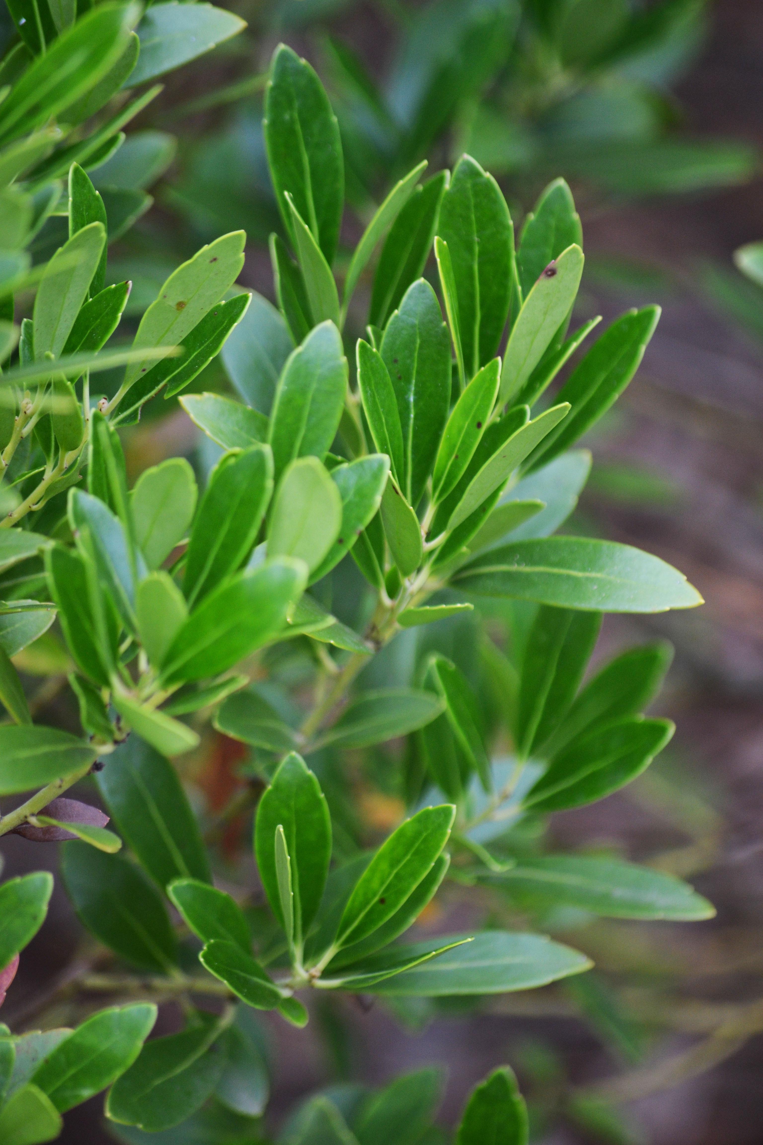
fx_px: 9537
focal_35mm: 300
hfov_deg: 4.6
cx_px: 382
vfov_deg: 6.9
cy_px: 572
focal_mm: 200
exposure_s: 1/250
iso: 400
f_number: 5.6
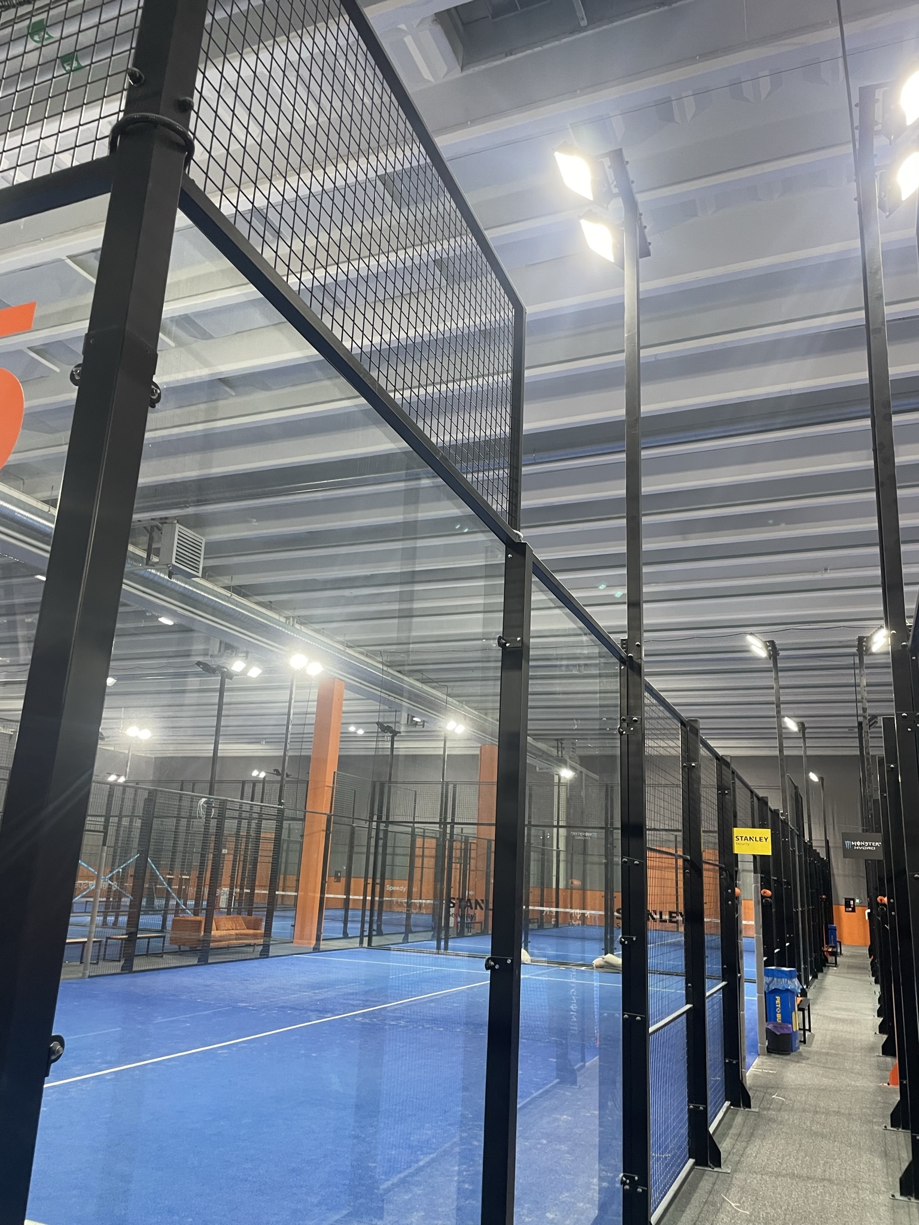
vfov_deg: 67.3
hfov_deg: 53.1
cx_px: 460
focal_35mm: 26
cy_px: 612
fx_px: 920
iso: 100
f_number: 1.6
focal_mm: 4.2
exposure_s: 1/50
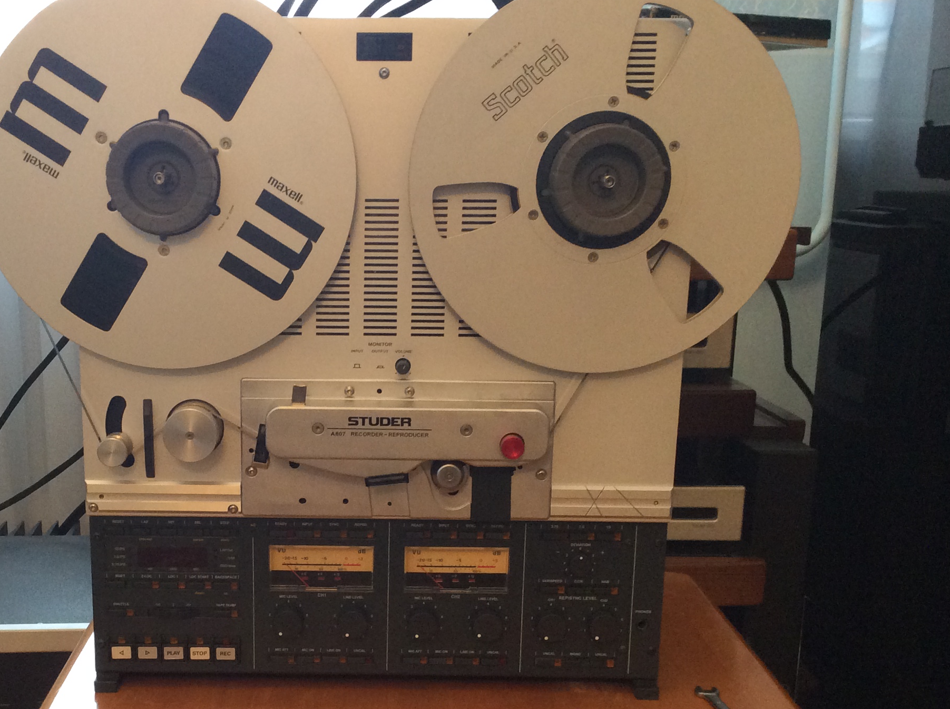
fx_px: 1261
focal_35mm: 46
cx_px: 343
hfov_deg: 40.9
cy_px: 460
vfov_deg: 31.3
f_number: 2.4
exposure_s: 1/25
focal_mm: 3.3
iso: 160
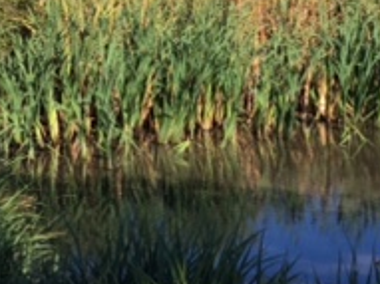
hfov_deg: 18.4
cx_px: 215
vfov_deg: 13.7
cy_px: 20
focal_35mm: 107
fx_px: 1174
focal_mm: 3.3
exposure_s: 1/1003
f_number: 2.4
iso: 32
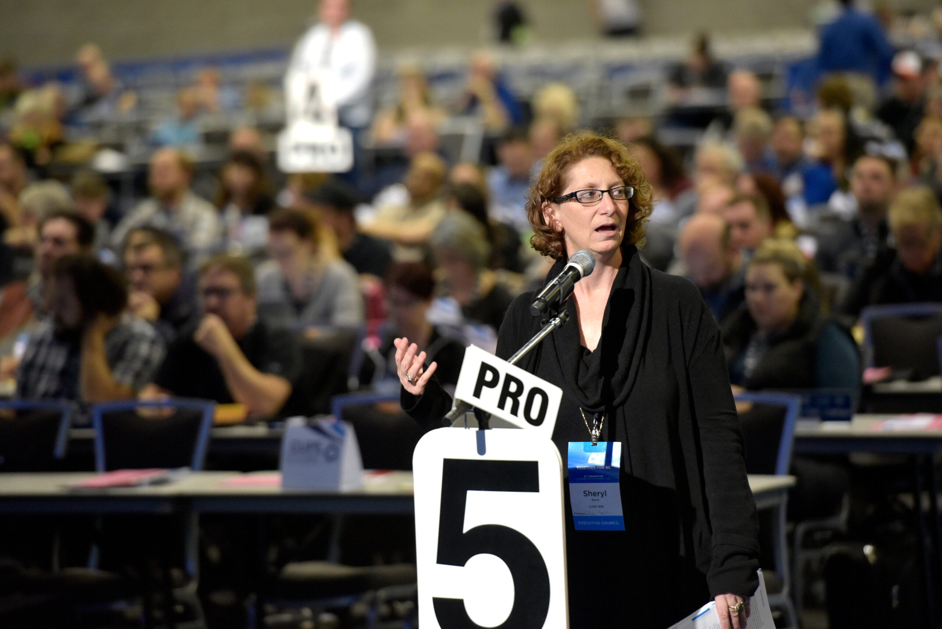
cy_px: 314
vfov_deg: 6.9
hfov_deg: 10.3
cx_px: 471
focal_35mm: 200
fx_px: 5235
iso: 3200
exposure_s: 1/200
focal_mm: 200
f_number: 4
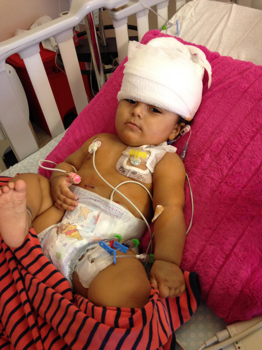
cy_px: 175
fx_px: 333
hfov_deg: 42.9
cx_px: 131
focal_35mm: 33
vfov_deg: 55.4
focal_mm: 4.12
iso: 200
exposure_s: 1/20
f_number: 2.4
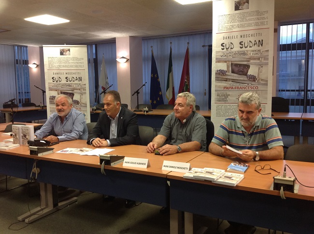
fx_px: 317
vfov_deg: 40.6
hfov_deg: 52.7
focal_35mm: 35
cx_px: 157
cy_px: 117
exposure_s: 1/17
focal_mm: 4.28
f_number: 2.4
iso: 100
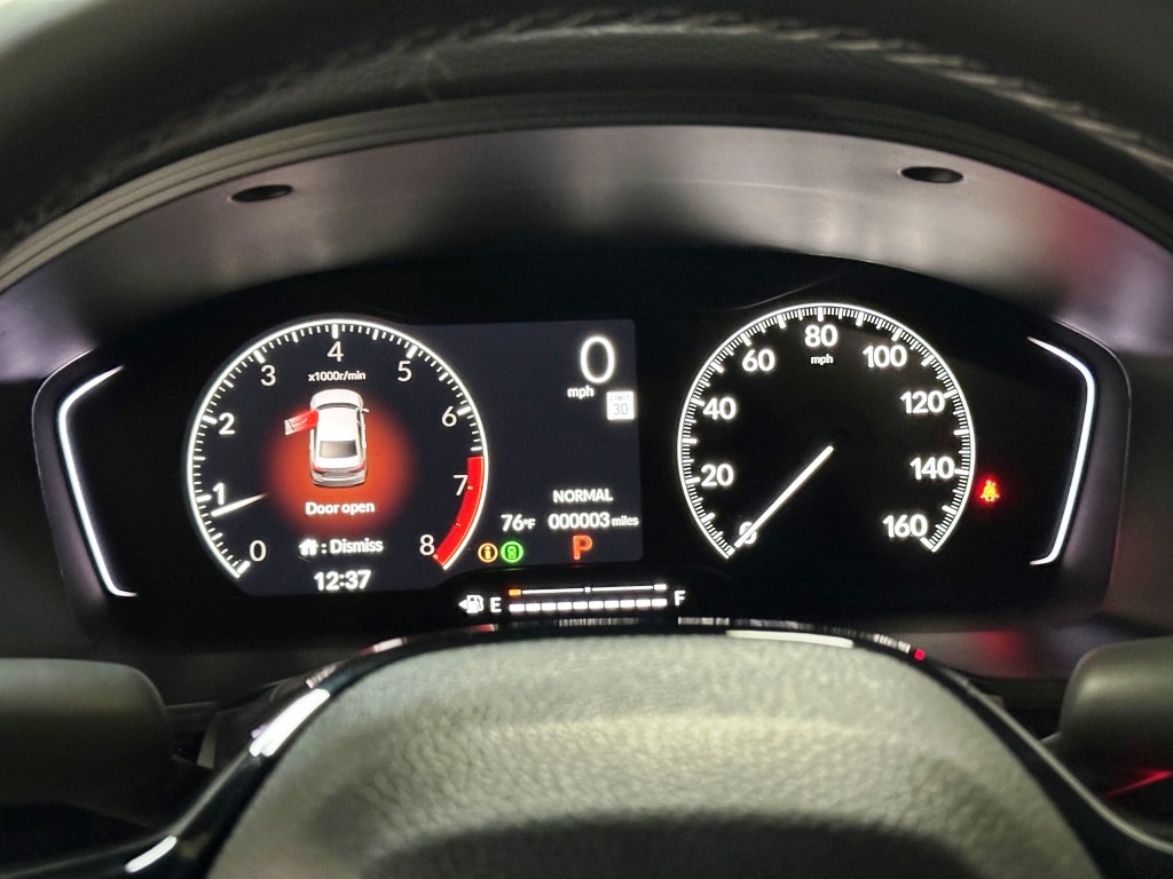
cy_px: 440
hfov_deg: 39.7
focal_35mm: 48
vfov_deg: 30.3
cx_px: 586
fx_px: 1627
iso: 640
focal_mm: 6.86
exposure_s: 1/30
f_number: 1.78
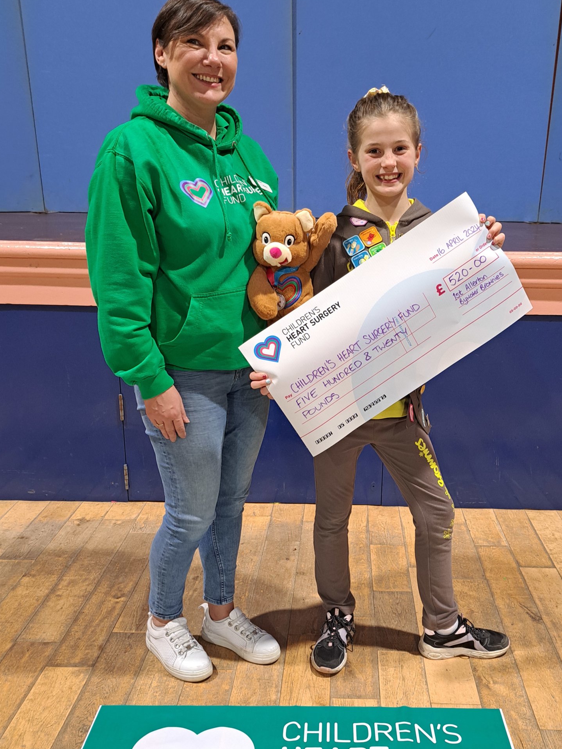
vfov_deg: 56.8
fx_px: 693
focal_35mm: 32
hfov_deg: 43.9
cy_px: 401
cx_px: 338
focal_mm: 5.23
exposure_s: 1/50
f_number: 1.8
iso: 160
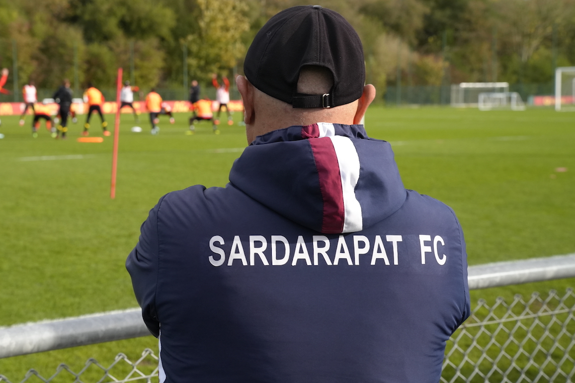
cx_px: 201
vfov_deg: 21.6
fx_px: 1006
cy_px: 160
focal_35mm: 63
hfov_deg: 31.7
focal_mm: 48
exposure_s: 1/125
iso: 1600
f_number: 7.1
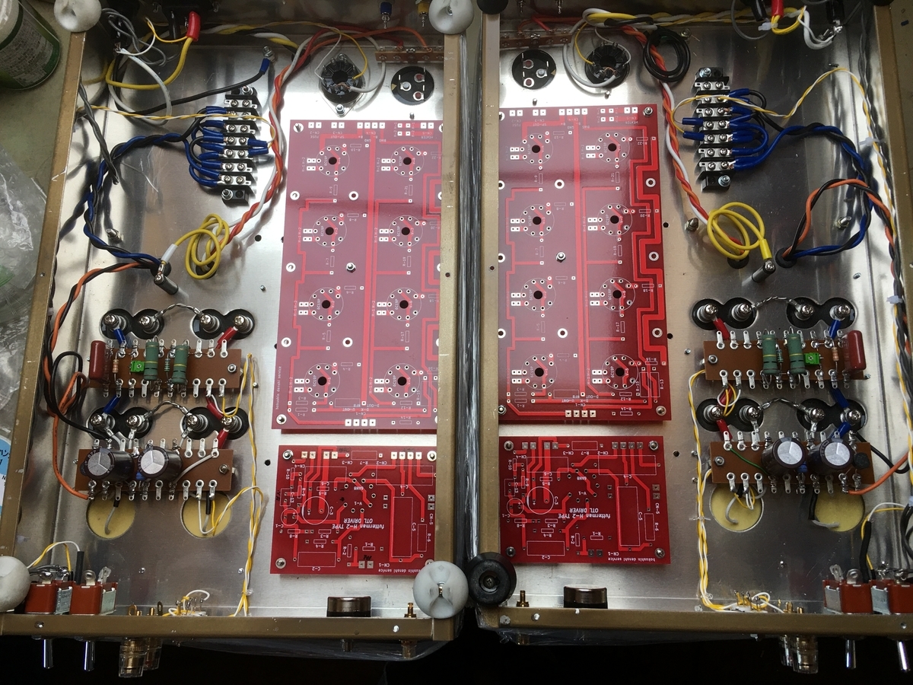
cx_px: 456
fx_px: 765
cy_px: 342
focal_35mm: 29
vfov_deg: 48.2
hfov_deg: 61.7
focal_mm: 4.15
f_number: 2.2
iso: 32
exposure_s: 1/40
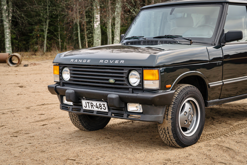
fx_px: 425
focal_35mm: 62
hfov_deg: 32.4
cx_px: 124
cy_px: 82
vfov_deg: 21.9
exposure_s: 1/200
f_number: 5.6
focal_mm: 62
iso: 500
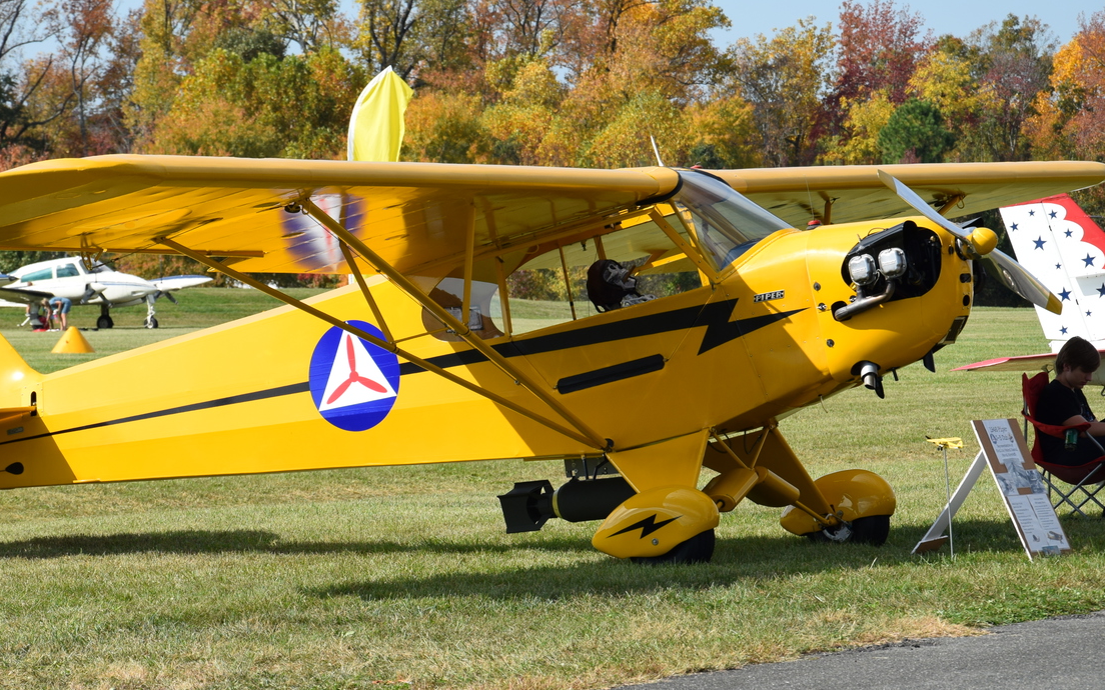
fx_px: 5722
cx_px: 450
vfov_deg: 6.9
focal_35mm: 190
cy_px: 385
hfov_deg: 11.0
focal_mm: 98
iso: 200
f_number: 10
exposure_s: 1/400
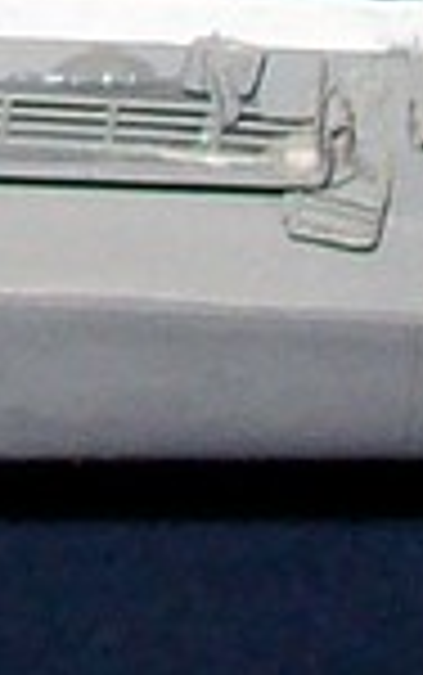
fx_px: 9315
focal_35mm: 506
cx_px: -1377
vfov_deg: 4.0
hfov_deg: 2.5
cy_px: -1262
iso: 80
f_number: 3.4
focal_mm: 9.4
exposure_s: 1/84.5
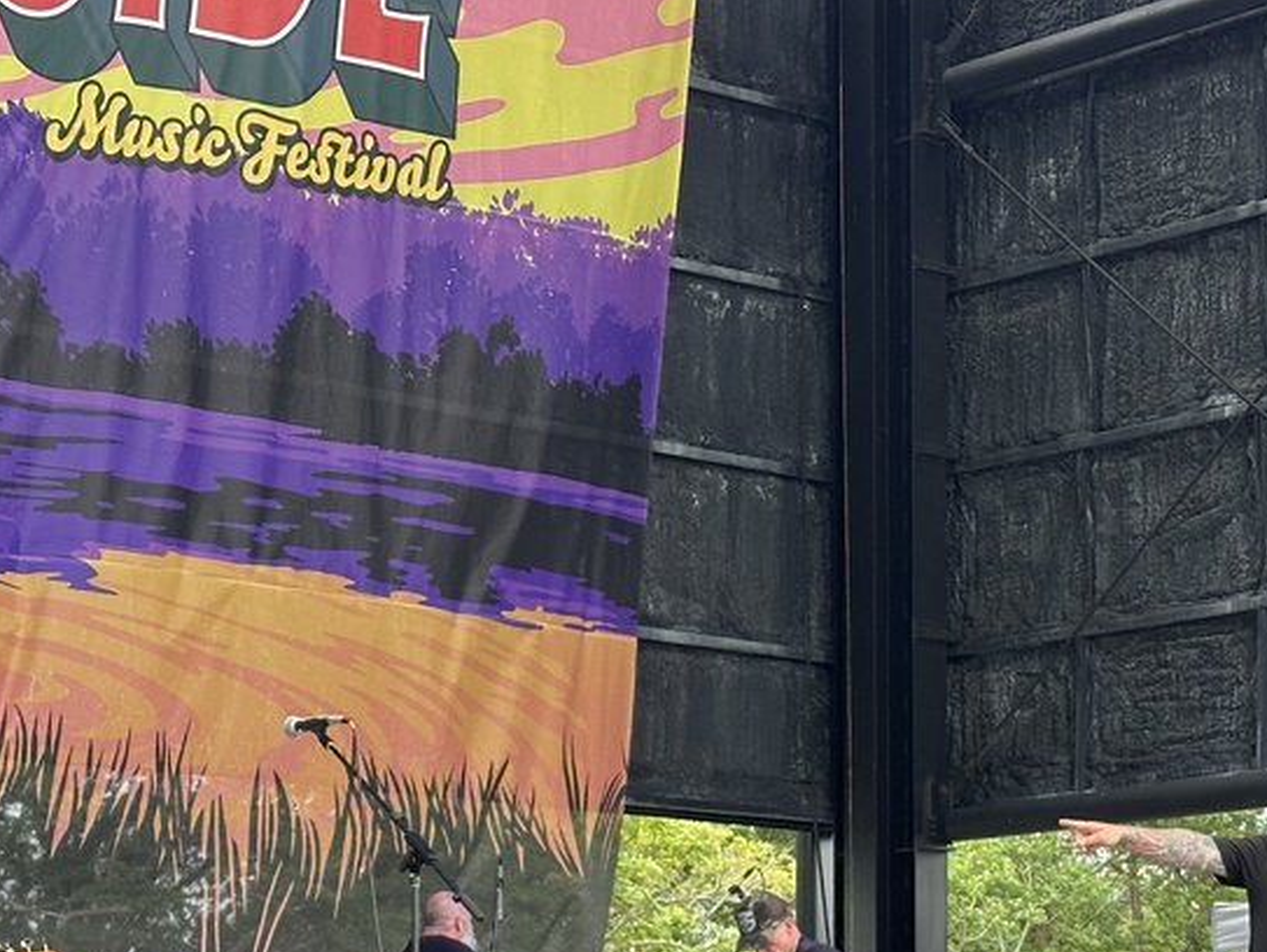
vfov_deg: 13.7
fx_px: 3882
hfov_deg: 18.5
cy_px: 1029
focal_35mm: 106
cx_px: 814
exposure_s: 1/174
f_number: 1.78
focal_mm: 6.86
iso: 50
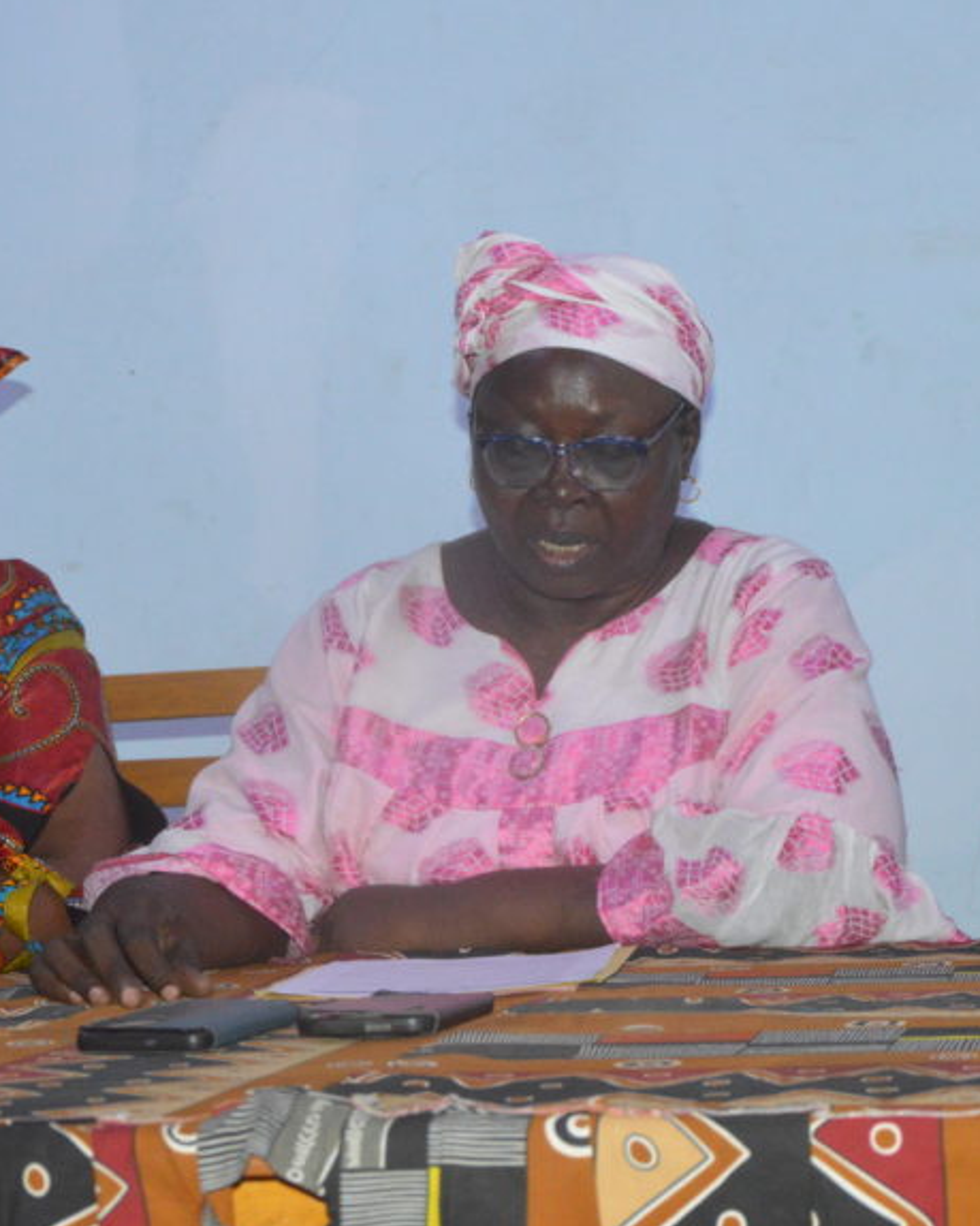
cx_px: 562
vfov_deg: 21.8
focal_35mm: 88
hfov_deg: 17.5
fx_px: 3185
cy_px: 573
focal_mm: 35
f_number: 4.5
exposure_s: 1/60
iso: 2200
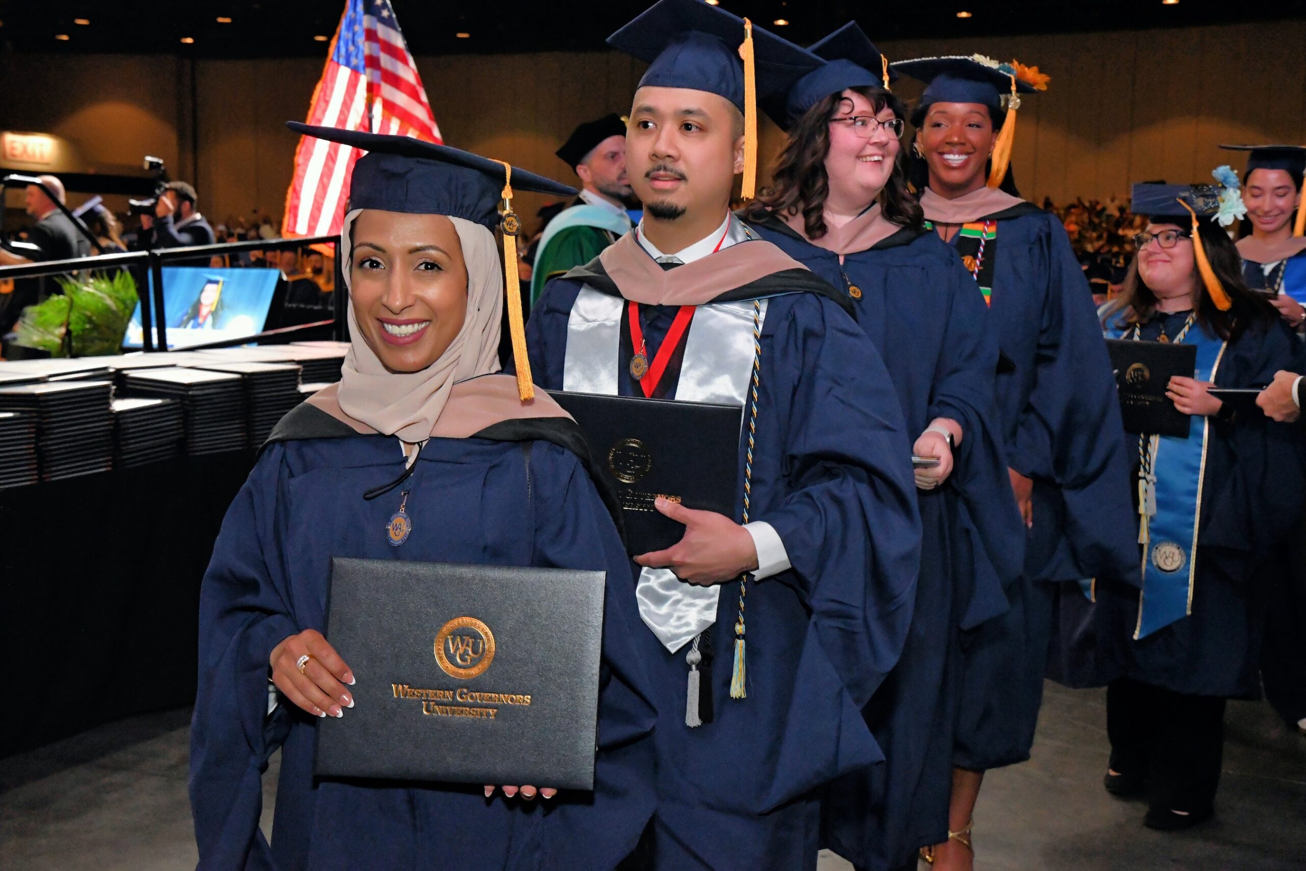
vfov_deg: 26.5
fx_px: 1850
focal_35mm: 51
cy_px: 436
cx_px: 653
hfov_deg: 38.9
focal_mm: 34
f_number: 6.3
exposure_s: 1/60
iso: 5000
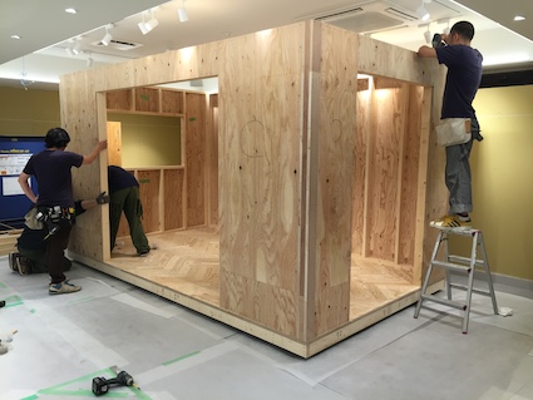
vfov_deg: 48.2
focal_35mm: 29
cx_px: 266
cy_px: 200
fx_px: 447
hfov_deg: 61.6
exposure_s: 1/33
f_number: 2.2
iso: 32
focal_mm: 4.15
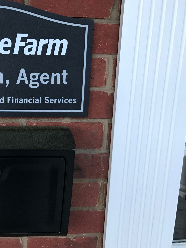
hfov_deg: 36.0
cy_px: 122
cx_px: 27
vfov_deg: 49.0
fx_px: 272
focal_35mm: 38
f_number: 1.8
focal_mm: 3.99
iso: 64
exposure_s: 1/15
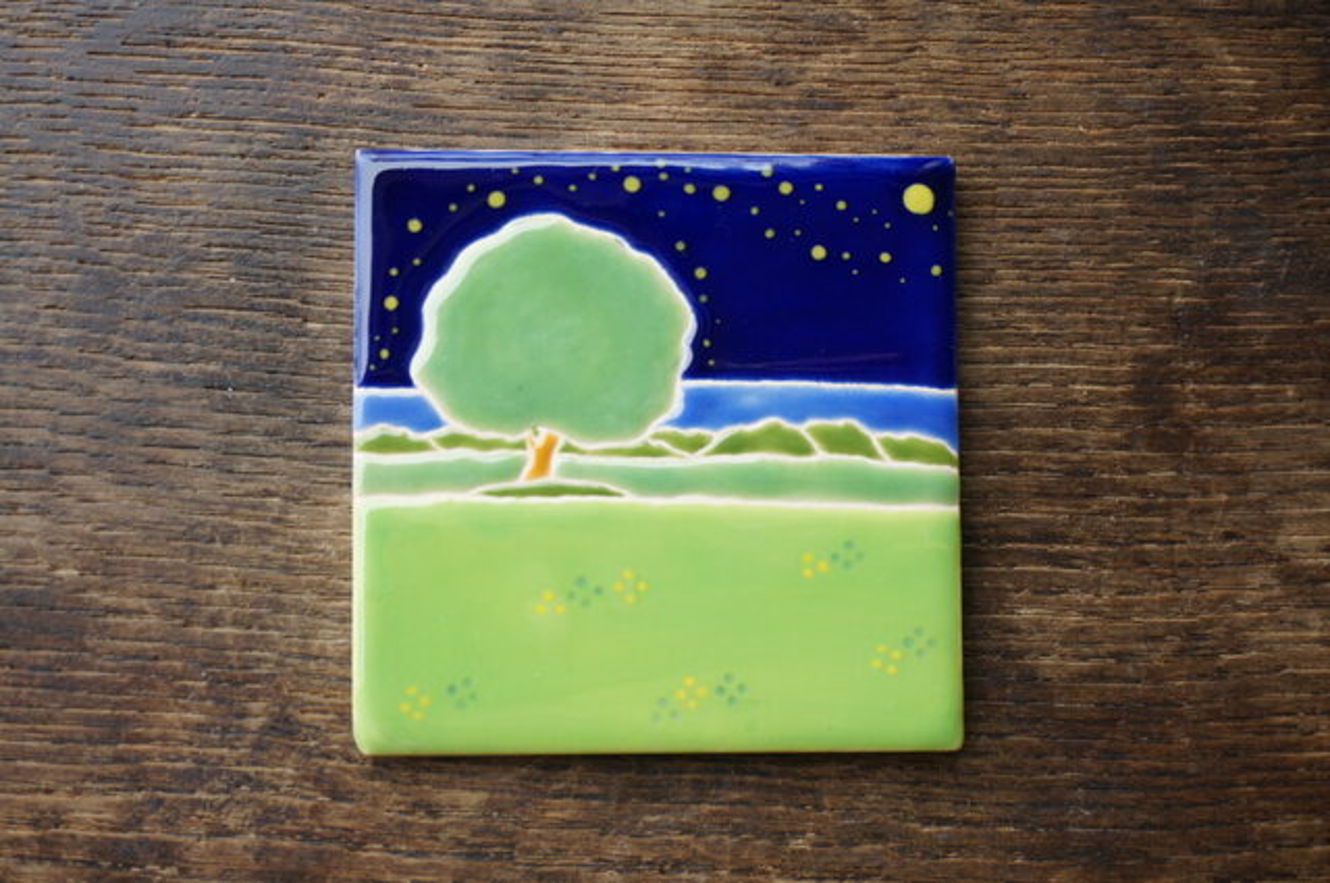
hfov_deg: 42.4
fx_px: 1716
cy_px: 442
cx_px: 665
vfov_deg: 28.9
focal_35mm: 46
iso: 160
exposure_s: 1/60
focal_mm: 31
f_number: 5
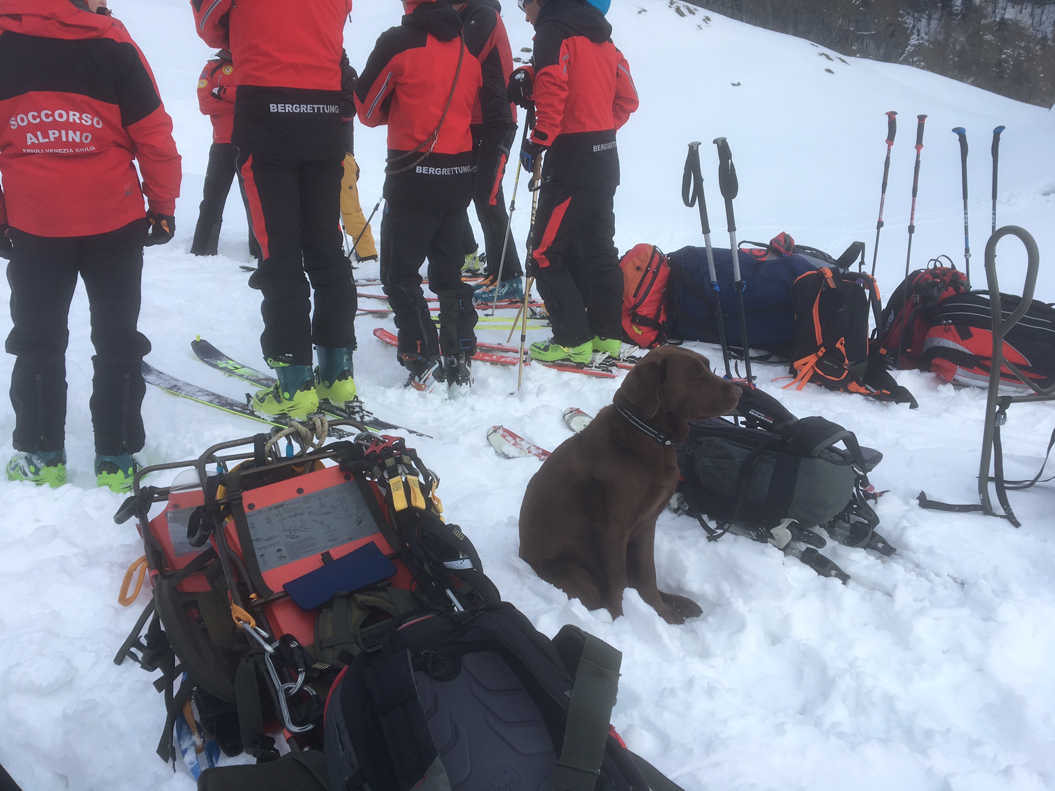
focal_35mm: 29
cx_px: 528
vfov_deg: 48.2
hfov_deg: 61.7
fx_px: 884
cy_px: 396
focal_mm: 4.15
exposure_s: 1/591
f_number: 2.2
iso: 25
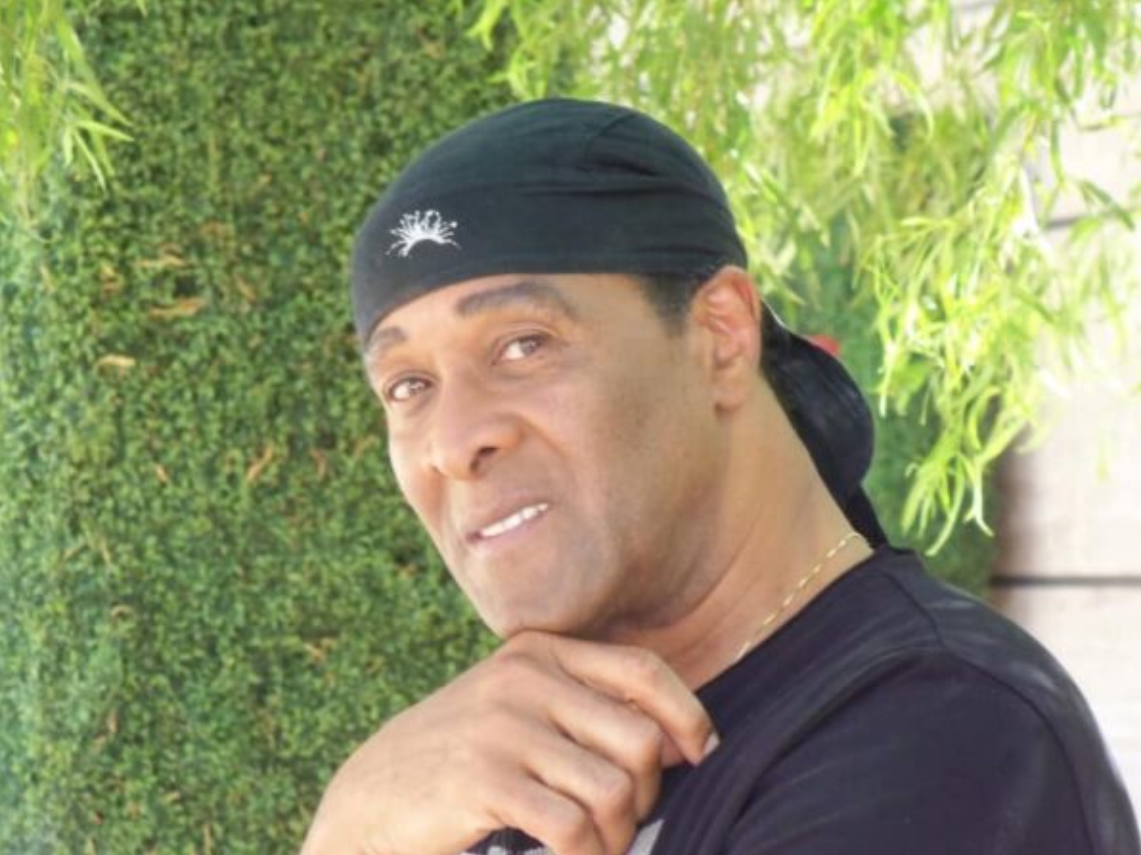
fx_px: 5636
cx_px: 570
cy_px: 428
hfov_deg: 11.6
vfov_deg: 8.7
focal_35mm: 171
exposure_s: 1/50
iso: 200
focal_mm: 30.5
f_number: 5.1
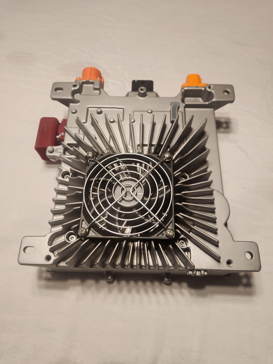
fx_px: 252
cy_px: 186
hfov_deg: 56.8
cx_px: 136
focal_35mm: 24
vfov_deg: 71.6
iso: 160
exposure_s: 1/120
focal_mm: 5.4
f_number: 1.8
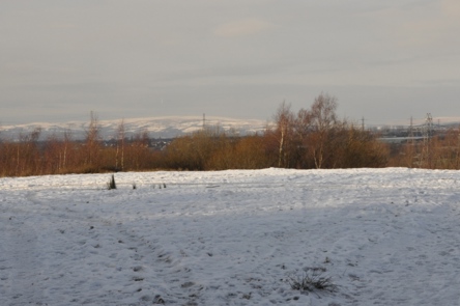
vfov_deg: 18.1
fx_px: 957
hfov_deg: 27.0
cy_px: 176
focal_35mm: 75
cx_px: 253
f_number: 16
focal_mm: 38
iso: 320
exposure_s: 1/160
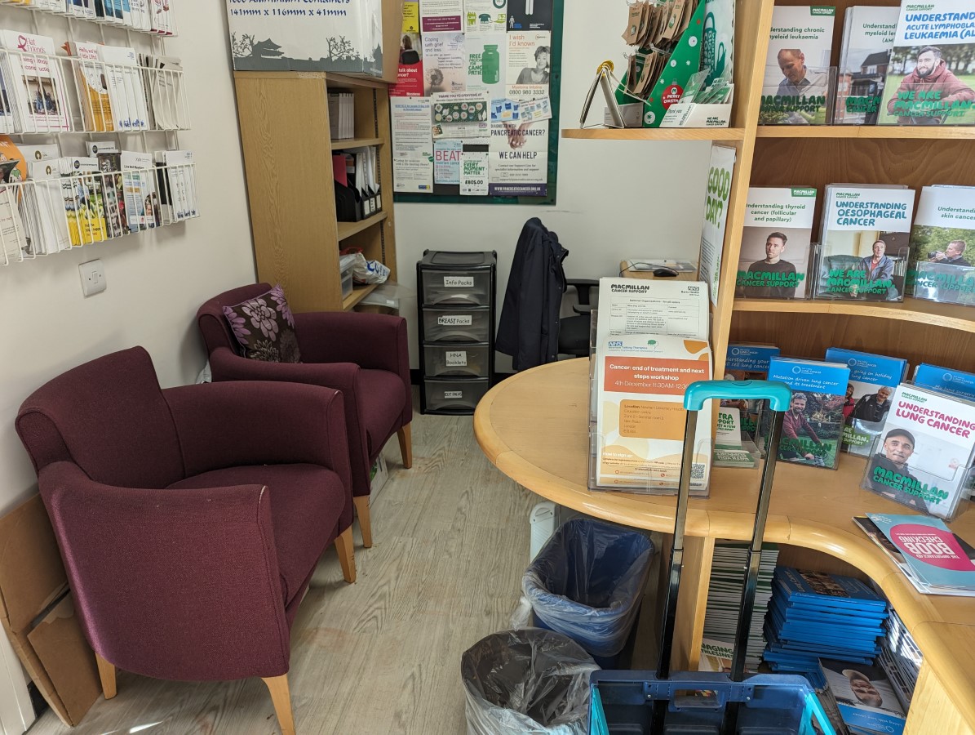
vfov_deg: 56.9
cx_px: 488
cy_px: 368
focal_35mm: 24
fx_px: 677
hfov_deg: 71.5
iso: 62
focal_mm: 6.81
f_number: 1.85
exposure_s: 1/100
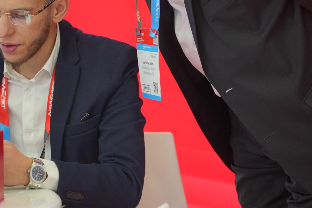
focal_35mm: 221
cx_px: -46
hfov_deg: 9.2
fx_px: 1915
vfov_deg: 6.2
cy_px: -9
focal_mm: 85
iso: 500
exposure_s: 1/200
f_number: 2.2
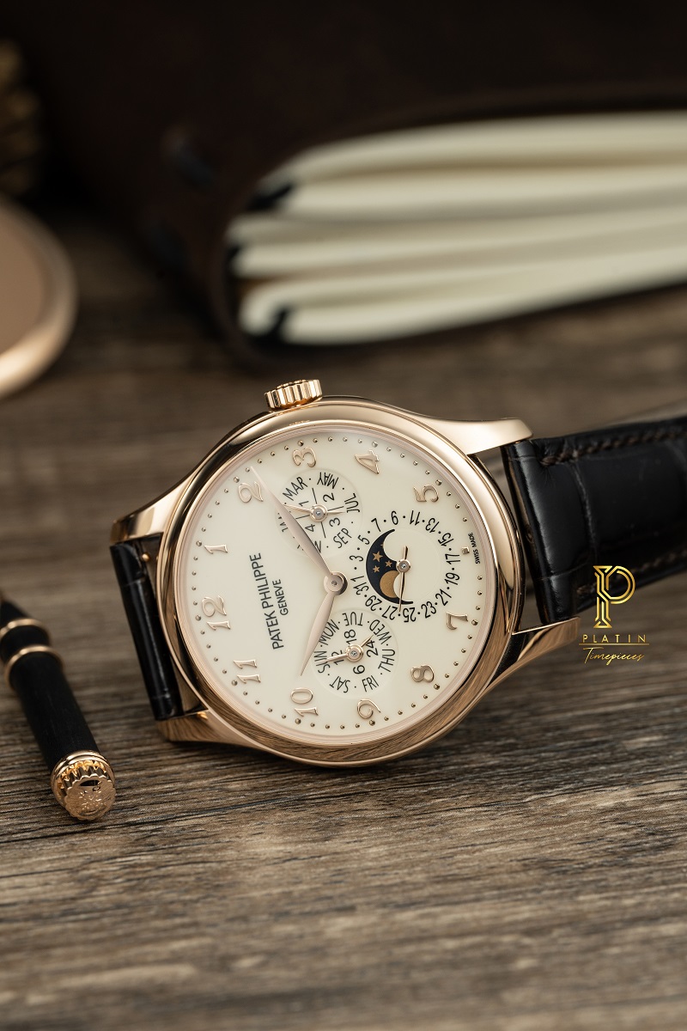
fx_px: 3005
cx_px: 344
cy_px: 516
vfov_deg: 19.5
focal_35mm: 105
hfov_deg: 13.0
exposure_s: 1/40
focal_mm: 105
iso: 320
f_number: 8
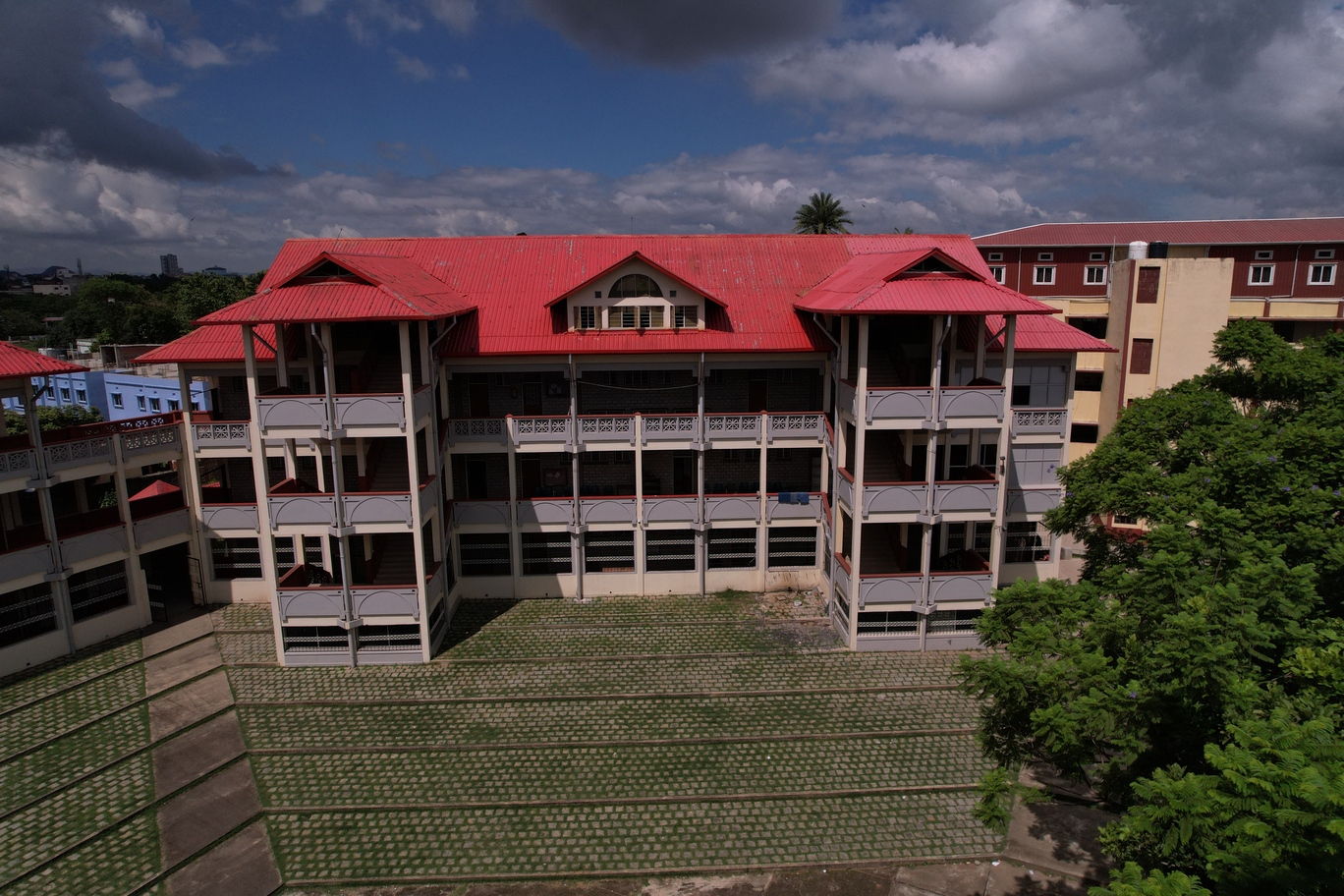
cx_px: 672
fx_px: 821
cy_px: 448
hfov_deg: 78.6
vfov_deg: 57.2
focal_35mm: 22
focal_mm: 8.38
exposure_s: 1/400
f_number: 2.8
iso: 200
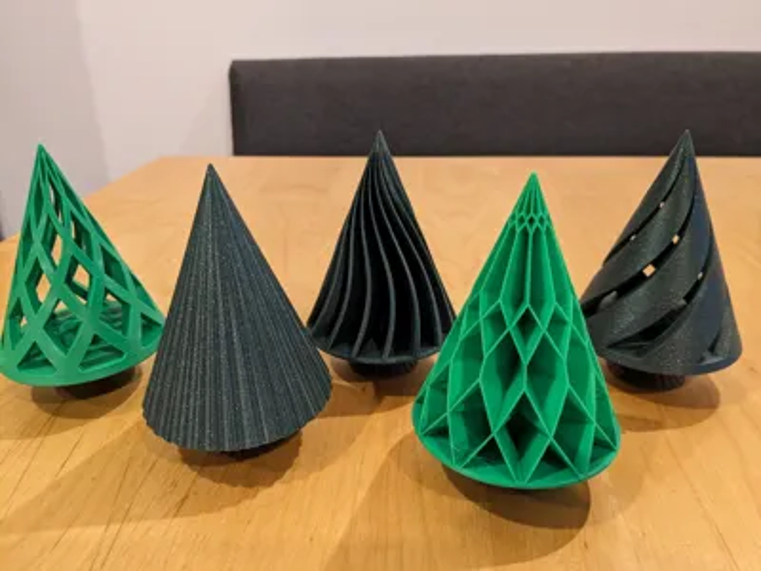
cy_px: 286
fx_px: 594
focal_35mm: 27
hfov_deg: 65.3
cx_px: 380
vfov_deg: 51.4
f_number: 1.73
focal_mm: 4.38
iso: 276
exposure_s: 1/25
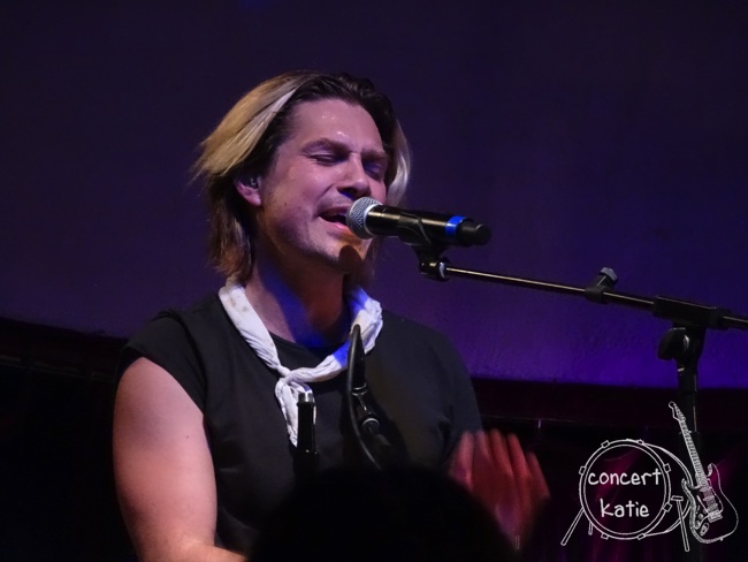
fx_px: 5664
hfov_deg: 7.6
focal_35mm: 262
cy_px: 281
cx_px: 374
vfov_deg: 5.7
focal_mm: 44.78
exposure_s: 1/40
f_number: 6.3
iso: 1600
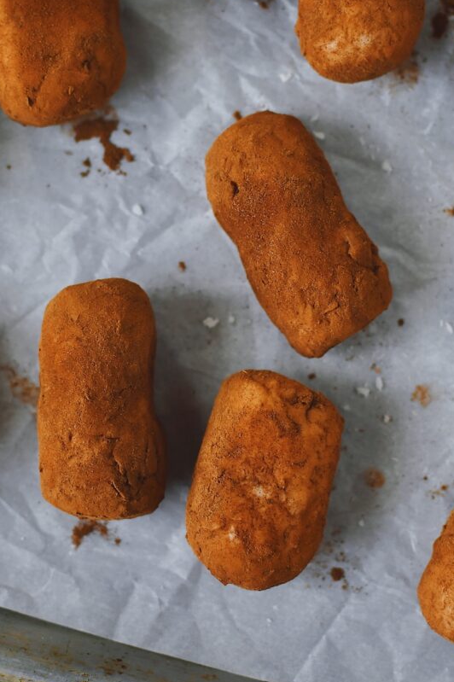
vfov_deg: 26.9
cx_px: 259
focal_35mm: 75
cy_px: 265
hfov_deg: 18.2
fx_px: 1420
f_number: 3.5
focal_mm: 35
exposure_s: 1/200
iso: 400
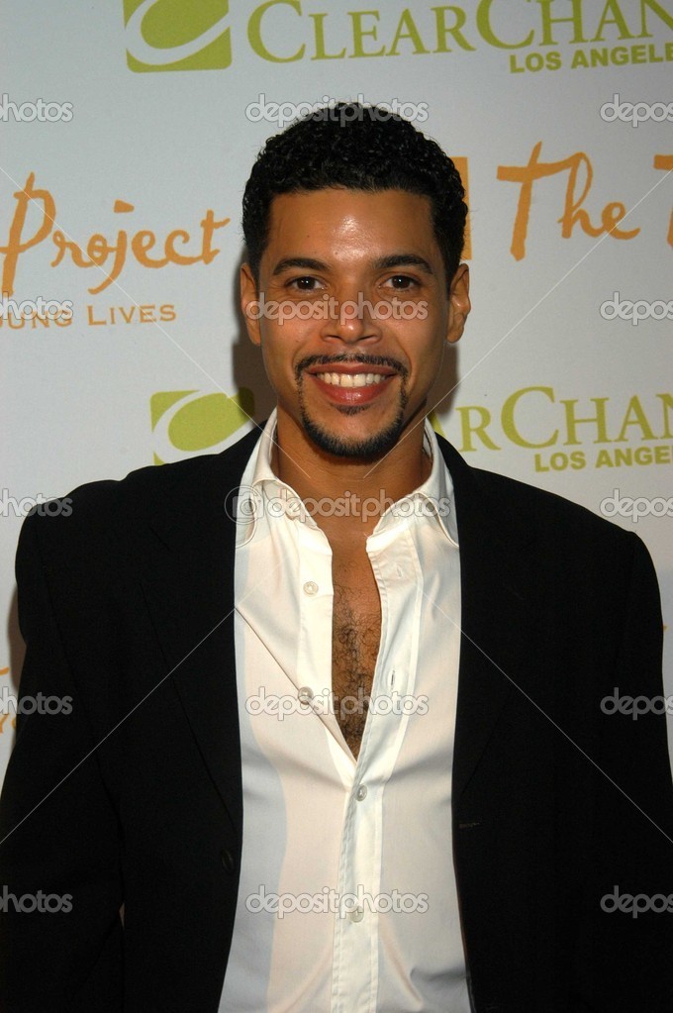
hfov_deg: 14.7
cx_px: 336
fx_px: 2613
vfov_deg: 21.9
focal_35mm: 93
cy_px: 506
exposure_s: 1/180
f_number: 8
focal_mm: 62
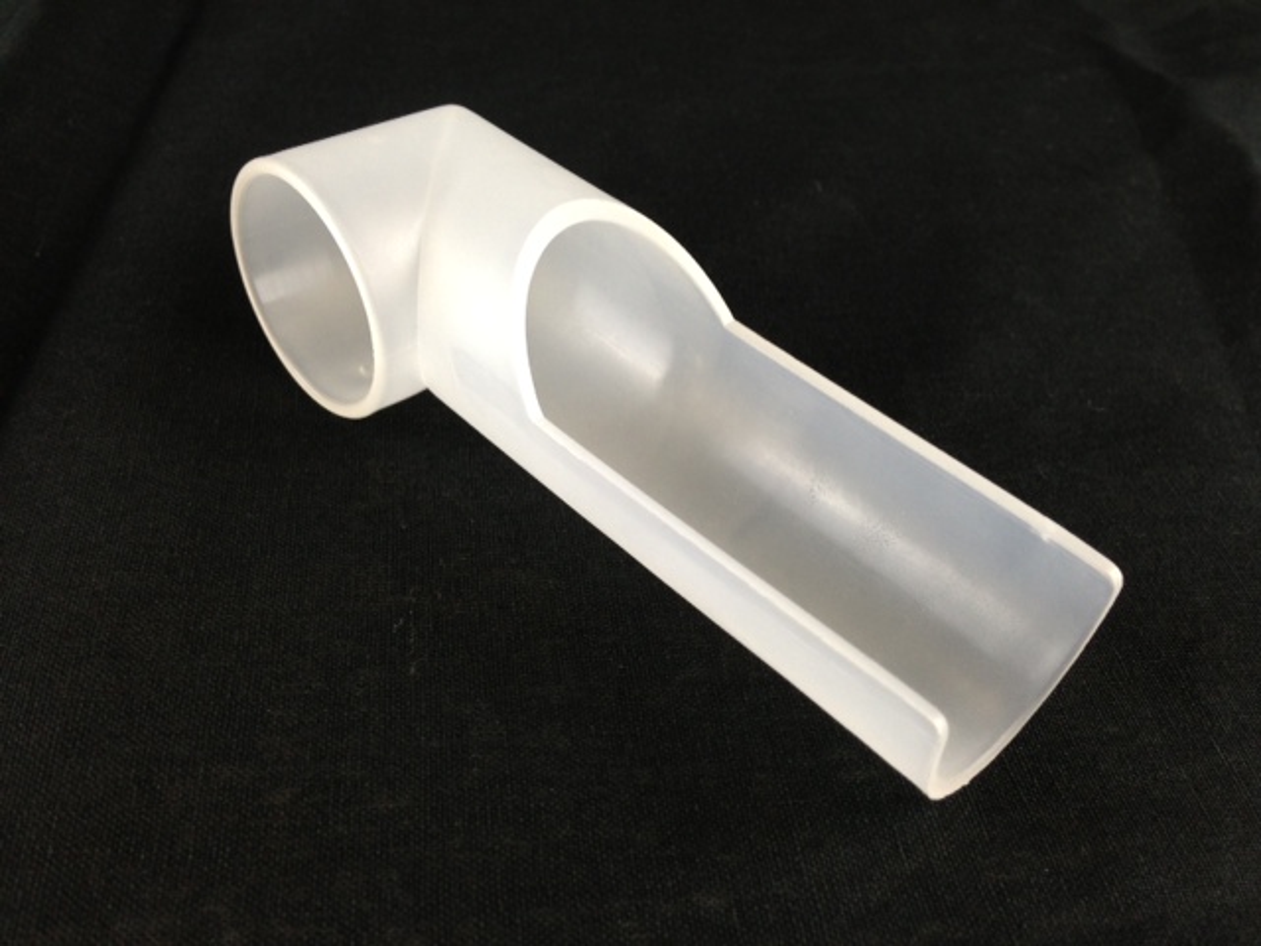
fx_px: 1202
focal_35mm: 33
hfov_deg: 55.4
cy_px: 473
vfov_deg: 42.9
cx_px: 630
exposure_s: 1/60
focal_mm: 4.13
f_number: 2.4
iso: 64
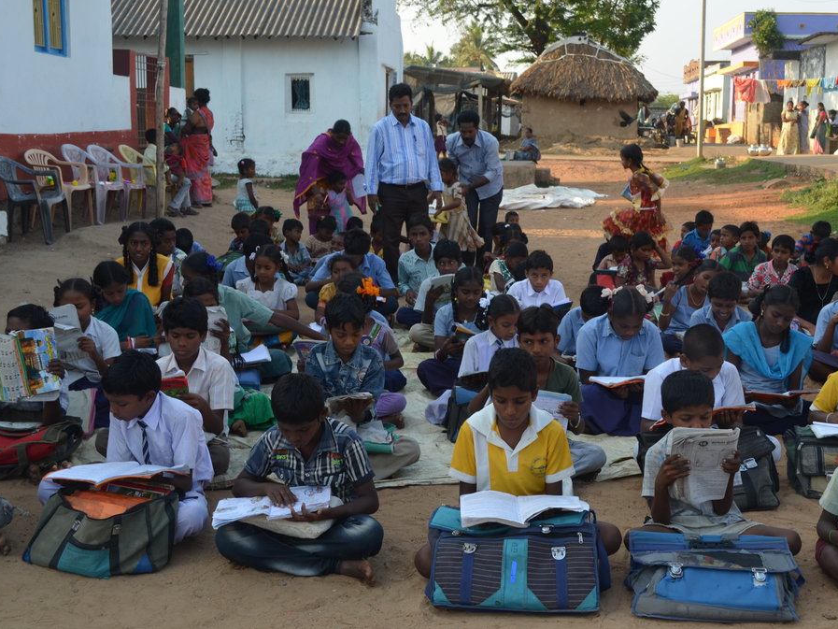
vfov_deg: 31.5
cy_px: 314
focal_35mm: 46
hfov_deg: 41.2
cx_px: 451
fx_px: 1114
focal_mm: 28
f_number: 6.3
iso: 200
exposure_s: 1/160
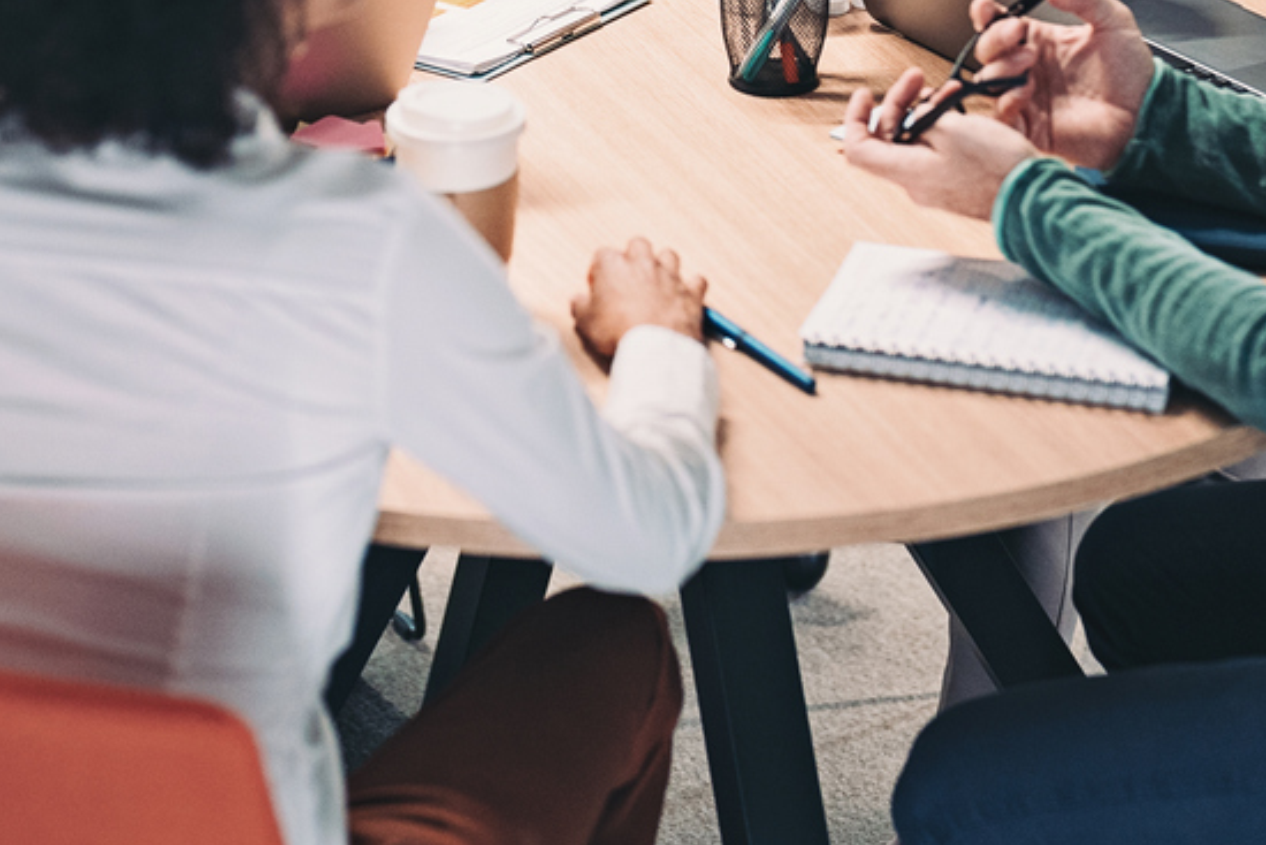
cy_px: -71
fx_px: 4010
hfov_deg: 17.9
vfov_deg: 11.9
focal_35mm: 114
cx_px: 596
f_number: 1.8
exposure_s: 1/320
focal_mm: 50
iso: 1000
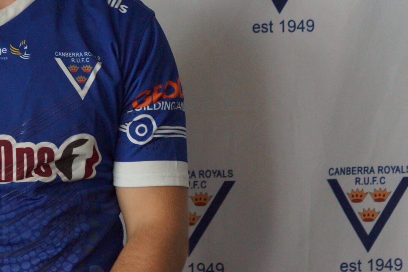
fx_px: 2028
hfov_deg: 11.4
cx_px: 33
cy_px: -28
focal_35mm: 179
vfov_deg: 7.6
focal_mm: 50
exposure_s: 1/160
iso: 1250
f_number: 4
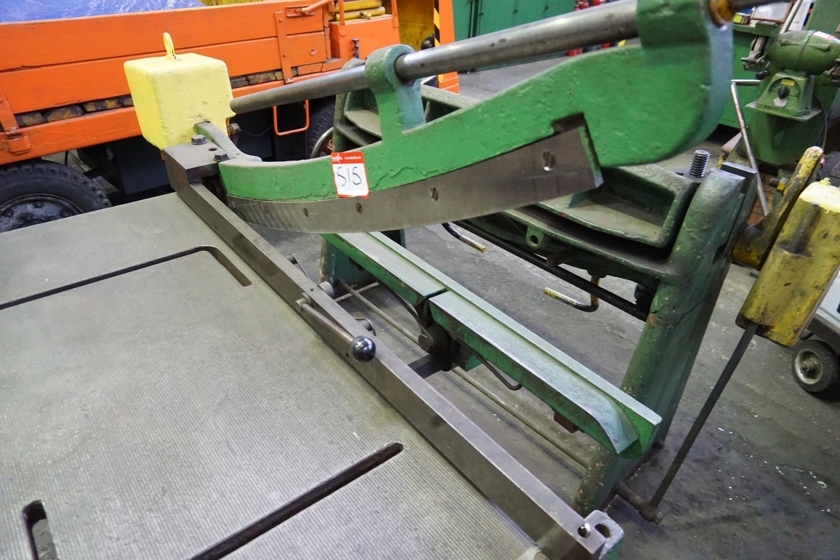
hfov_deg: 73.7
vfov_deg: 53.1
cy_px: 280
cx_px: 420
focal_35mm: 24
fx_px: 560
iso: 3200
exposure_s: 1/20
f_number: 3.5
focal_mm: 16
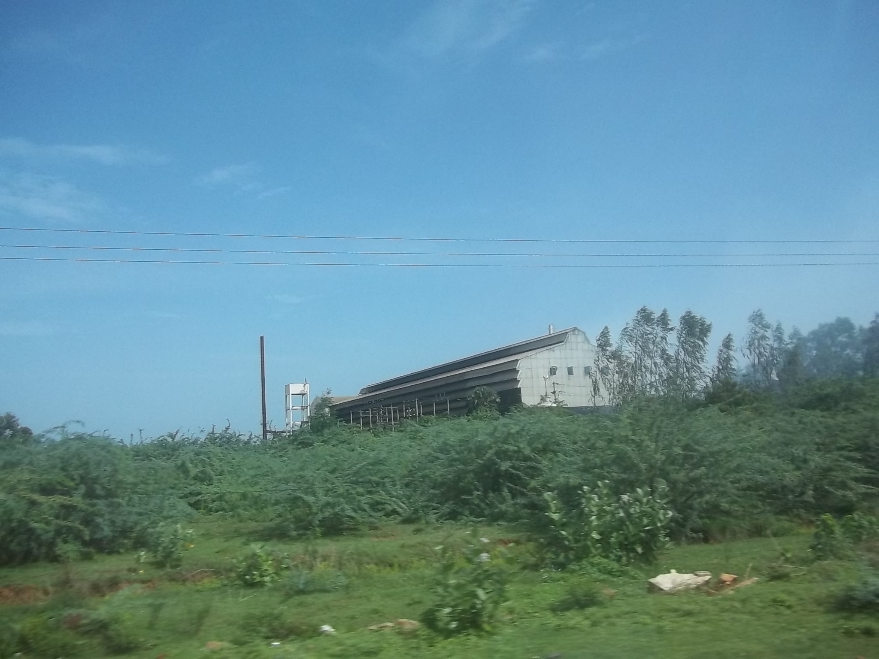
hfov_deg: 56.8
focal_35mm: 32
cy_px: 330
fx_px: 813
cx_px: 440
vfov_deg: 44.2
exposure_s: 1/500
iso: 127
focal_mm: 5.7
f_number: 2.9
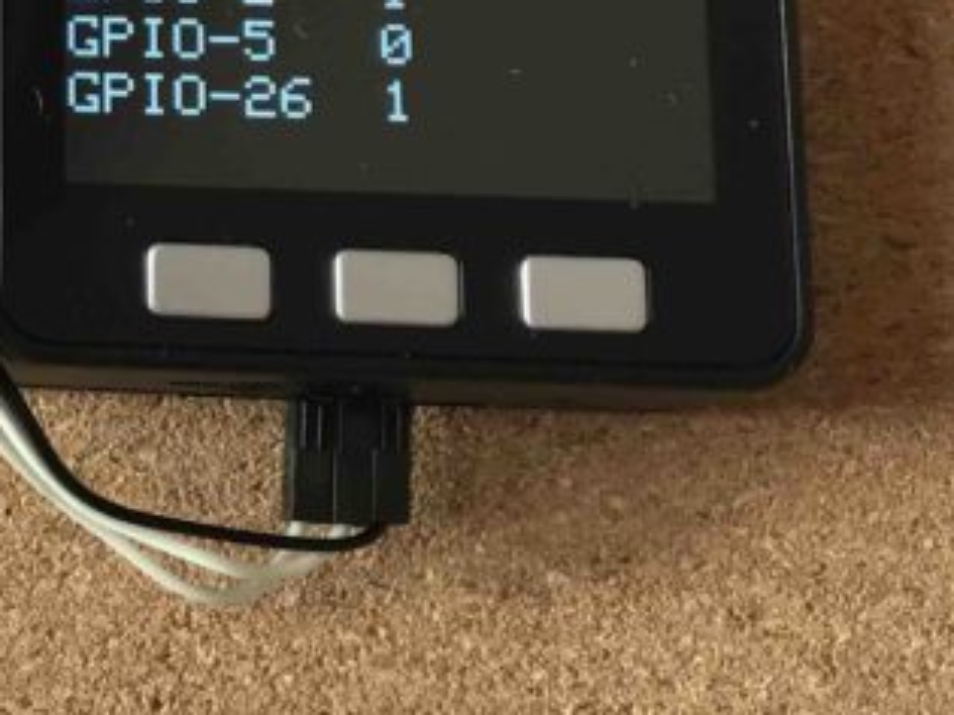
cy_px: 139
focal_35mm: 91
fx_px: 2507
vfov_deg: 16.1
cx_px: -539
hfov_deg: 18.6
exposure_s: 1/60
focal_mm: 3.99
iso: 32
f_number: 1.8
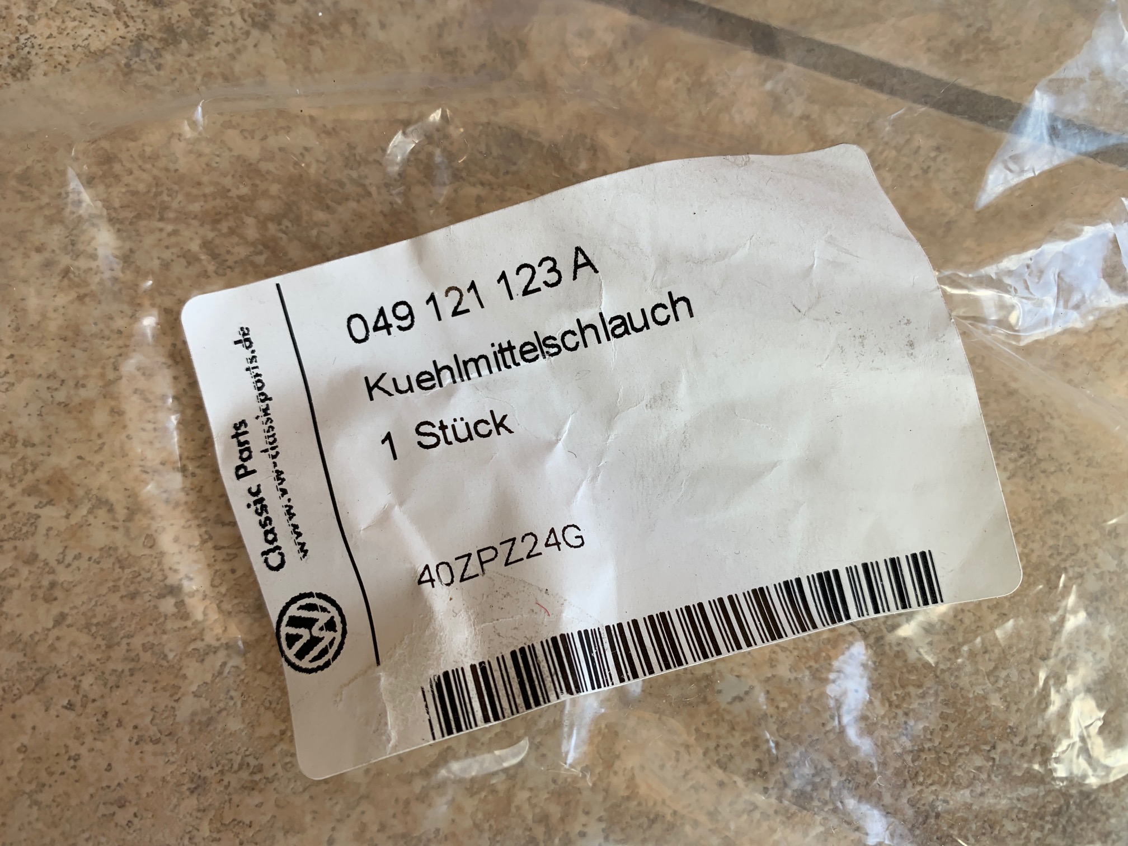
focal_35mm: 26
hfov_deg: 67.3
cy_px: 423
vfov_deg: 53.1
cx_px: 564
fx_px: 847
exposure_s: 1/141
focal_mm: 4.25
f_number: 1.8
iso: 25
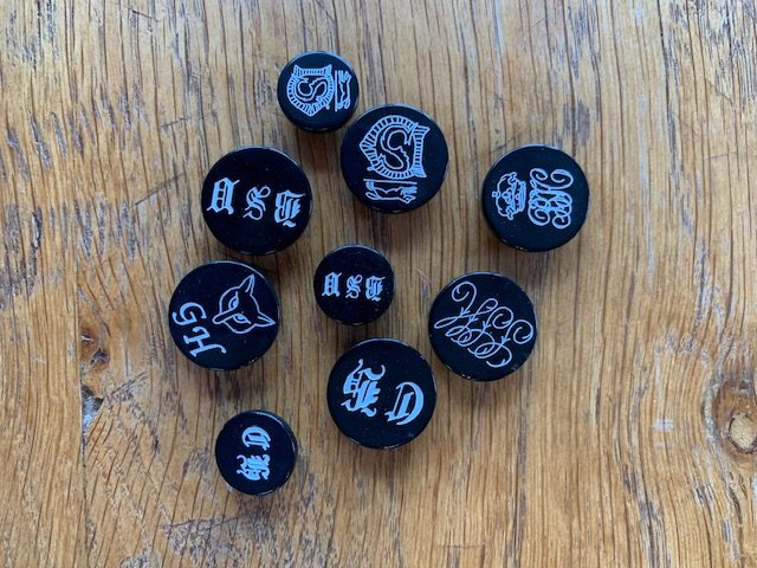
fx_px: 569
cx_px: 378
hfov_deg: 67.3
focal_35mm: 26
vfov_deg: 53.1
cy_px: 284
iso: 100
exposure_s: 1/79
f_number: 1.8
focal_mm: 4.25
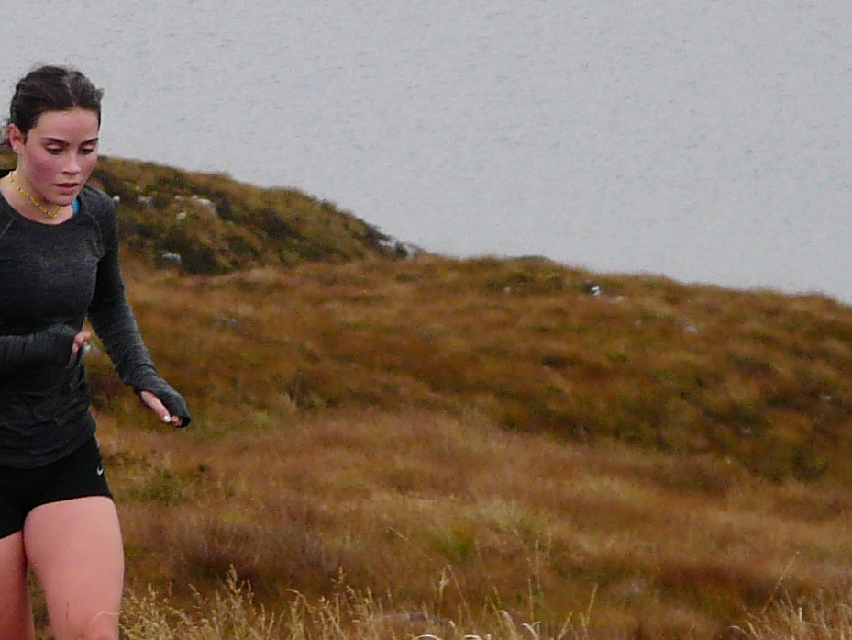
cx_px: -31
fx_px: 16714
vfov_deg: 2.2
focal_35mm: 679
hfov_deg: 2.9
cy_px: 148
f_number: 4
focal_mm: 31.7
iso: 100
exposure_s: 1/250
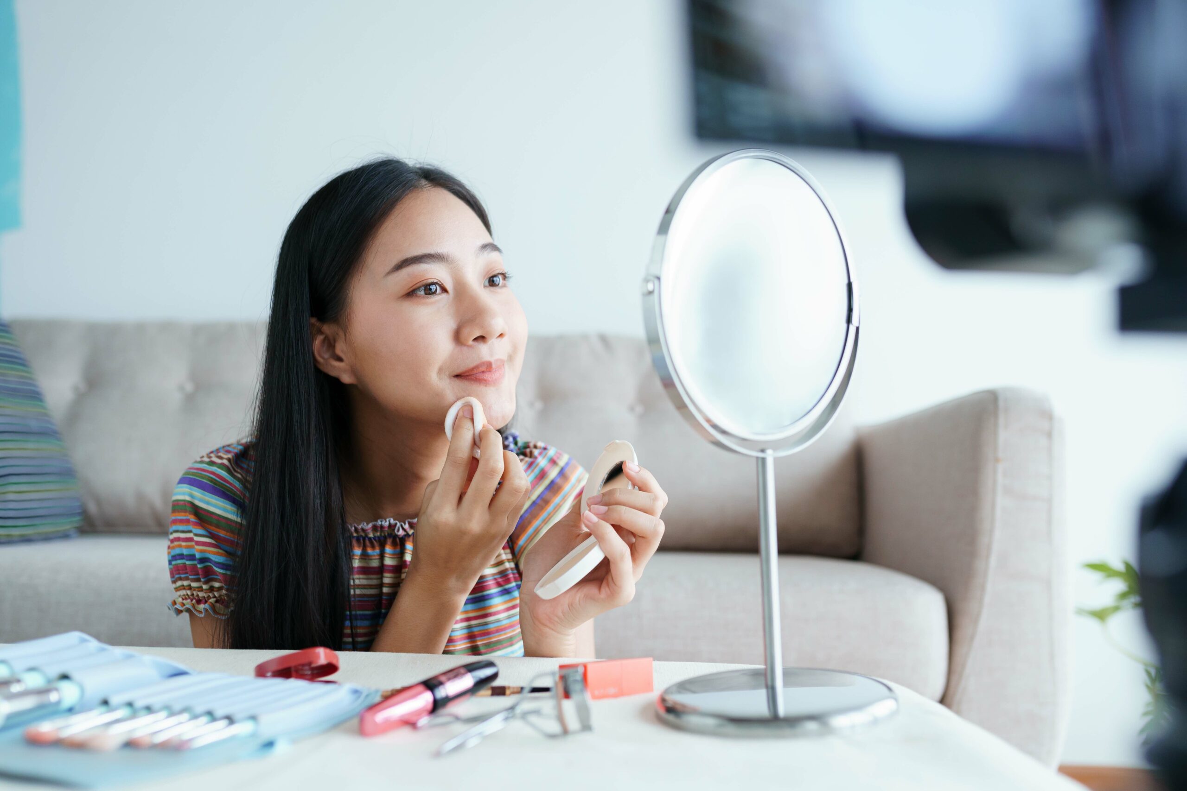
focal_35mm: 35
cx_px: 594
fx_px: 1154
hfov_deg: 54.4
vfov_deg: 37.9
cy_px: 396
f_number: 2.8
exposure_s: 1/160
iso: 1000
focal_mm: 35
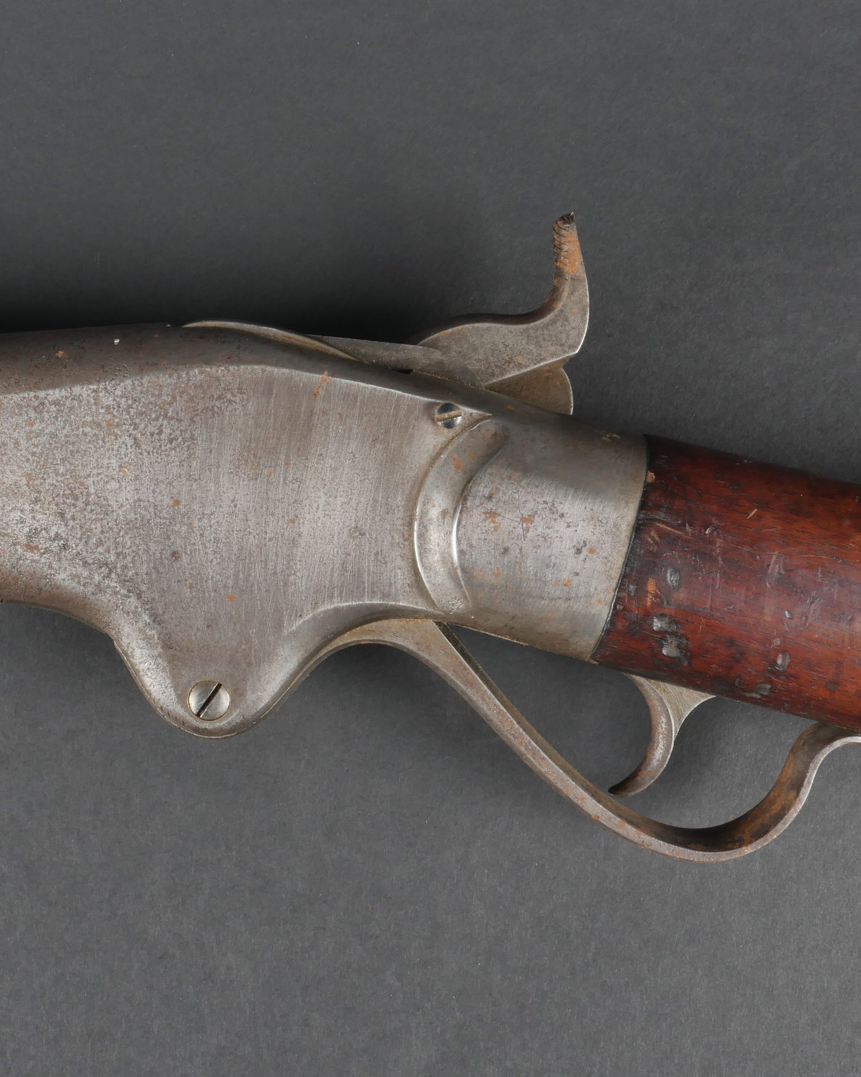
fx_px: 1752
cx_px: 371
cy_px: 537
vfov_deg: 34.1
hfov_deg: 27.6
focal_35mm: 55
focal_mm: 21
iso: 200
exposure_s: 1/160
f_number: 16
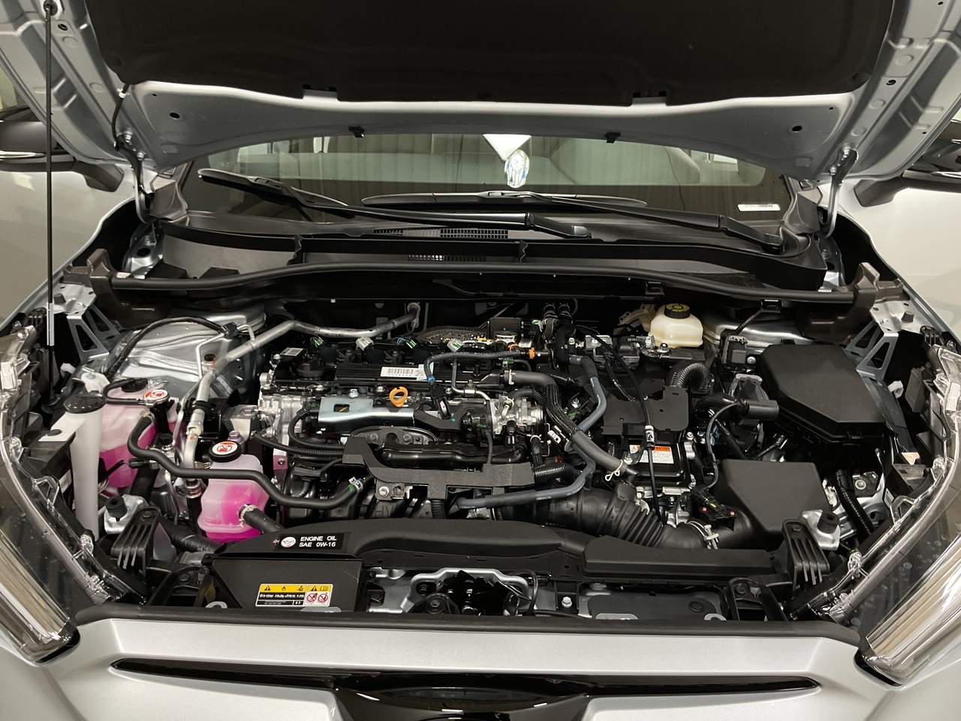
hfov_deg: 61.7
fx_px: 805
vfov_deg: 48.2
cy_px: 360
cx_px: 480
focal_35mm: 29
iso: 40
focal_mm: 3
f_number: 1.8
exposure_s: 1/60
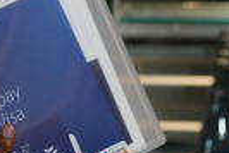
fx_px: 1146
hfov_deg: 11.2
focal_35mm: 180
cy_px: 136
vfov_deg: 7.6
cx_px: -40
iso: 1600
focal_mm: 50
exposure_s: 1/640
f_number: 2.8
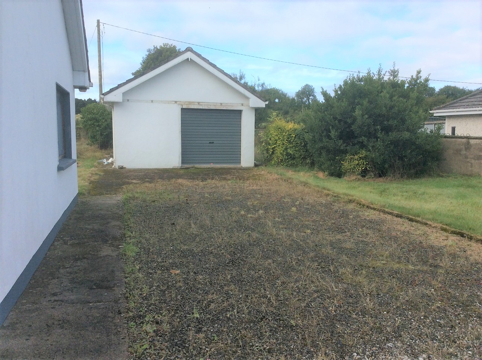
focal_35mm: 32
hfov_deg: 56.9
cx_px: 241
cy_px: 180
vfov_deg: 44.1
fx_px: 445
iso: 32
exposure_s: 1/794
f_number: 2.4
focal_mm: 3.3
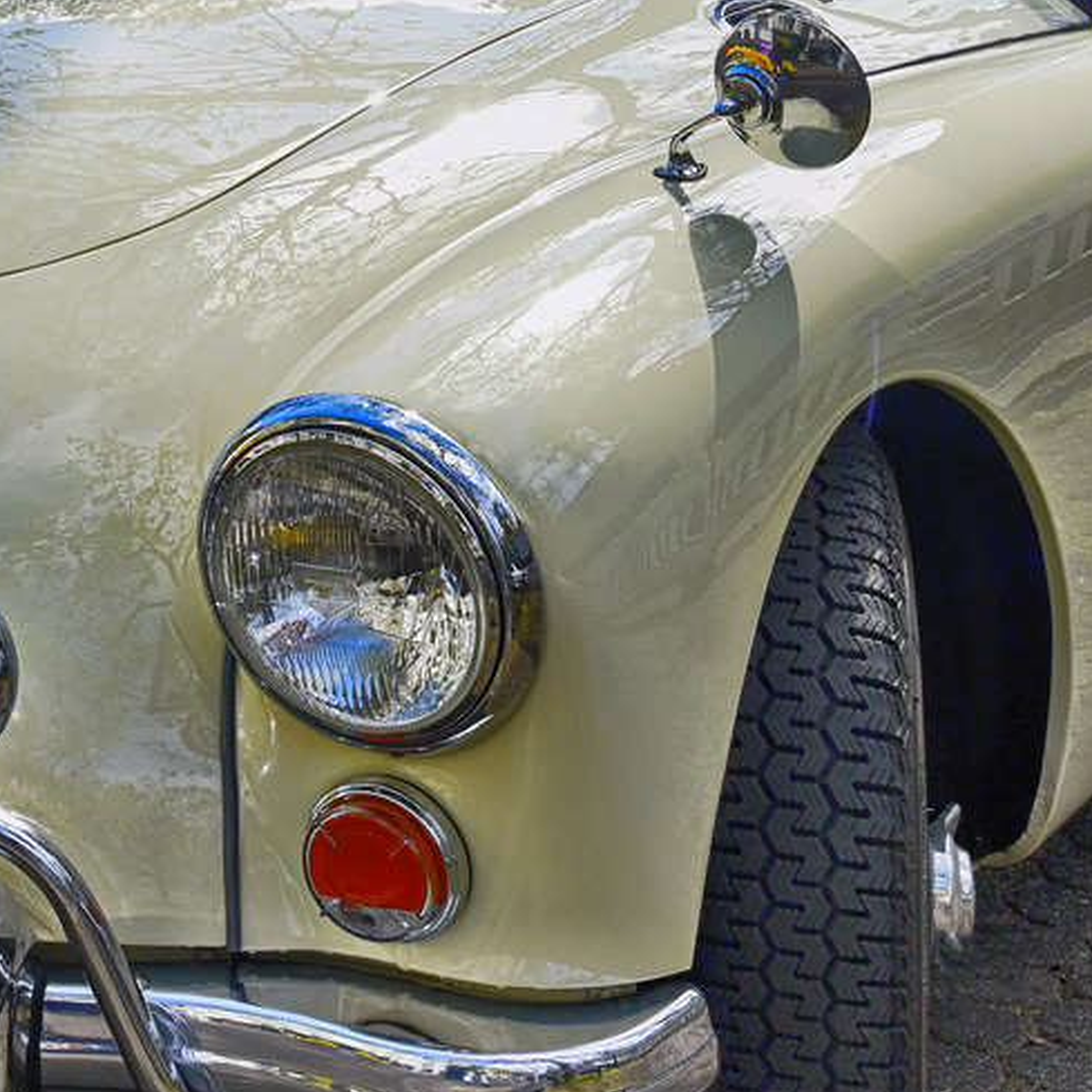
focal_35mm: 107
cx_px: 103
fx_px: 3819
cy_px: 346
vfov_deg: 16.2
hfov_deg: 16.1
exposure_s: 1/200
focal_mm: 38
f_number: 14
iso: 250
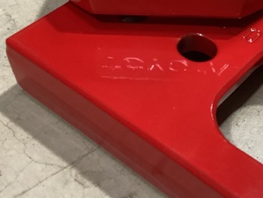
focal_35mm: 65
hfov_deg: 29.5
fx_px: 494
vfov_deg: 22.6
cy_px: 79
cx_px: 189
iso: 320
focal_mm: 3.3
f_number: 2.4
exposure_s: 1/50
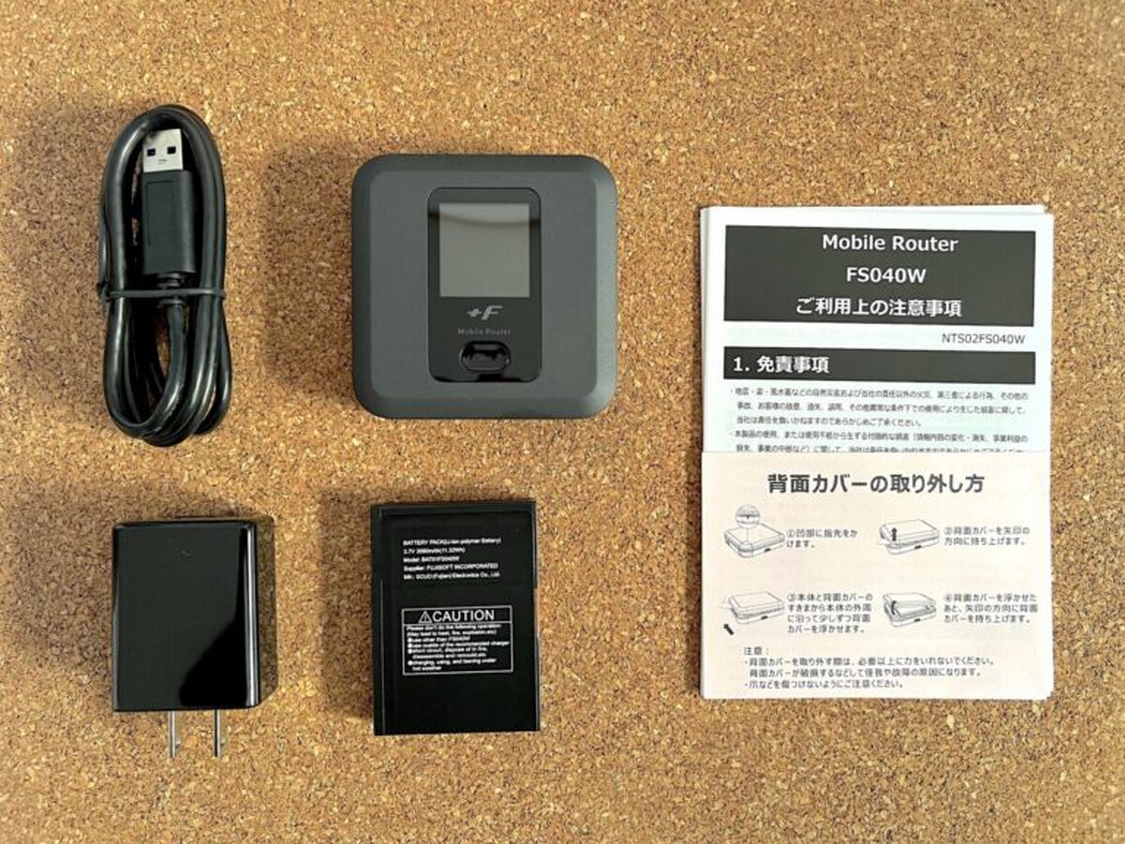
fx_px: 845
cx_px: 562
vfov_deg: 53.1
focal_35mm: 26
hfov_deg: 67.3
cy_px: 422
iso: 160
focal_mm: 5.7
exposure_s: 1/60
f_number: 1.5
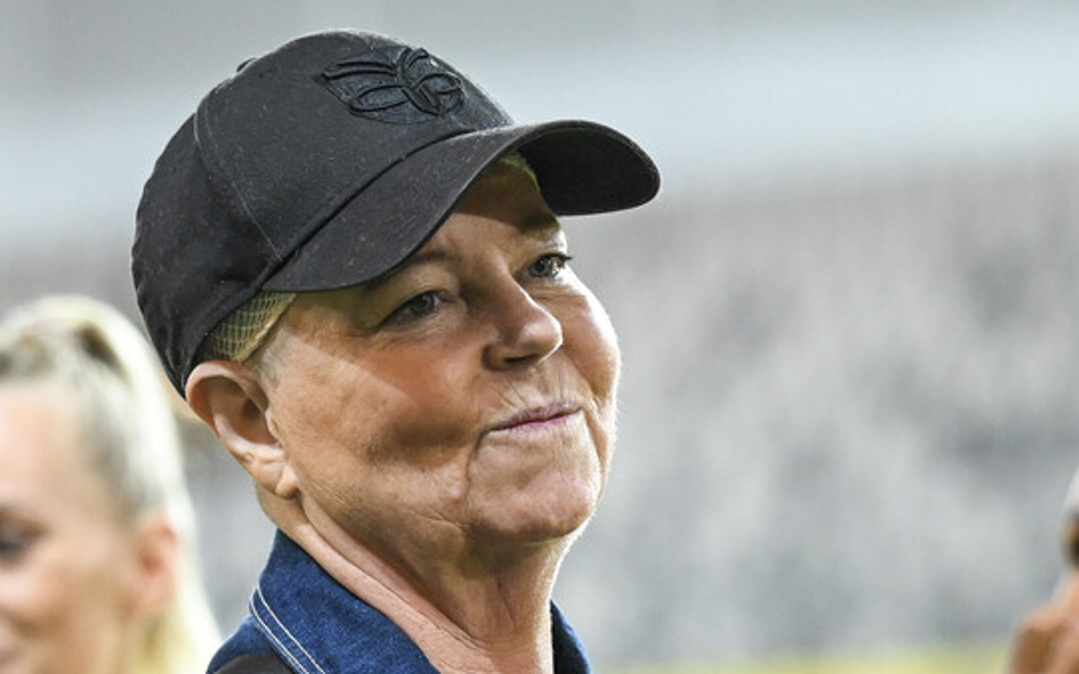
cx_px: 636
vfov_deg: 3.6
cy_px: 1052
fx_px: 10644
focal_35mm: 362
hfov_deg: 5.8
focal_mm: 120
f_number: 3.2
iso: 4000
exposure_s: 1/640
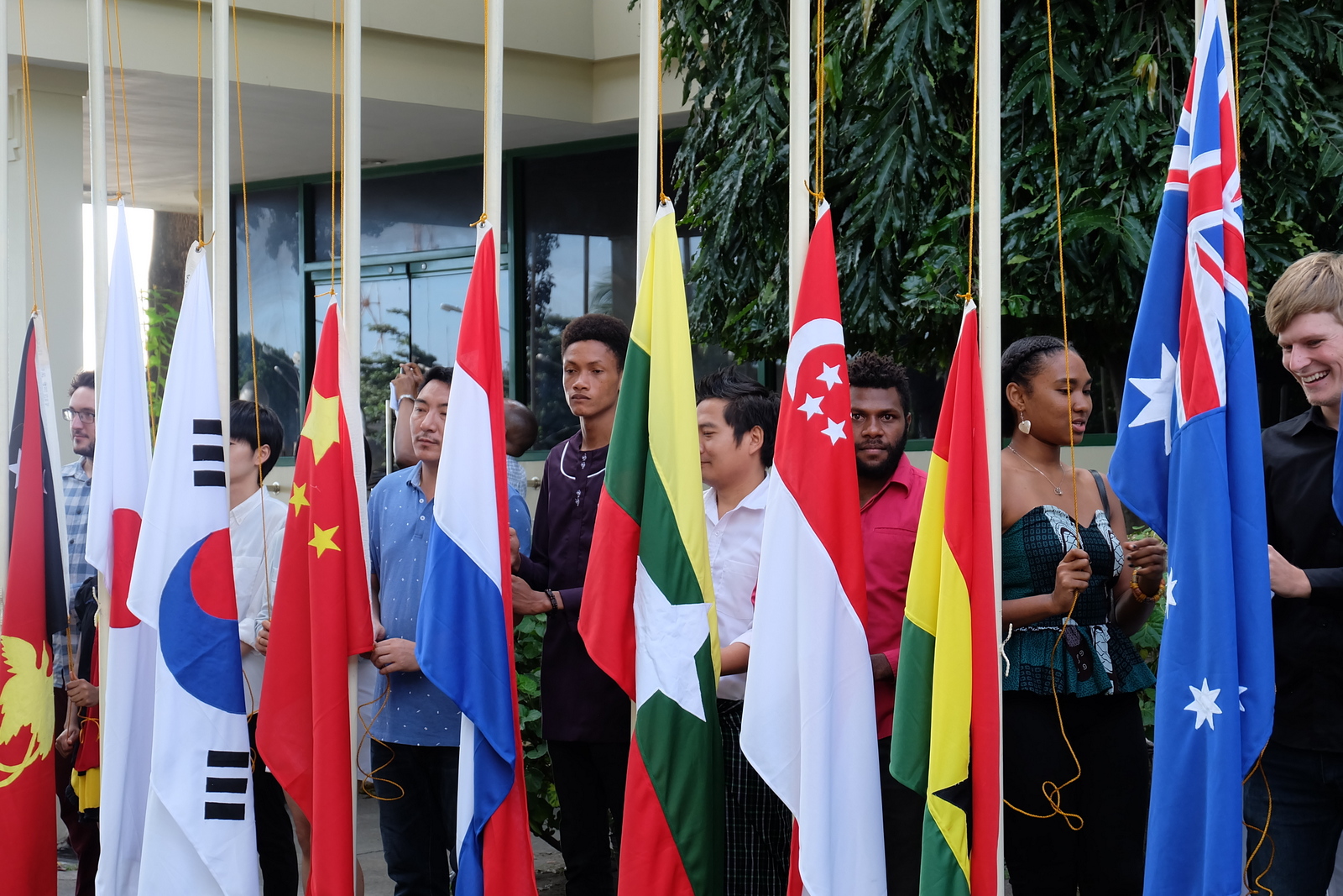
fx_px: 2798
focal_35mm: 75
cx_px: 672
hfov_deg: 27.0
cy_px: 448
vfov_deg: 18.2
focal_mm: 50
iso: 400
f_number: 5.6
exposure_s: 1/150
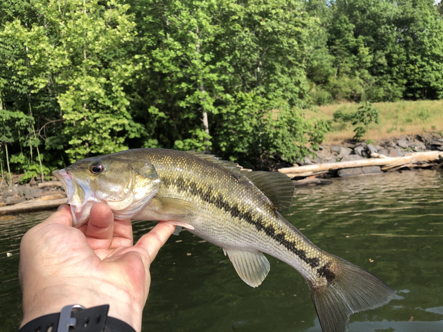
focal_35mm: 28
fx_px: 358
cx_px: 222
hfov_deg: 63.4
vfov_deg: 49.7
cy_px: 166
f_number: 1.8
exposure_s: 1/1263
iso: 20
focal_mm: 3.99
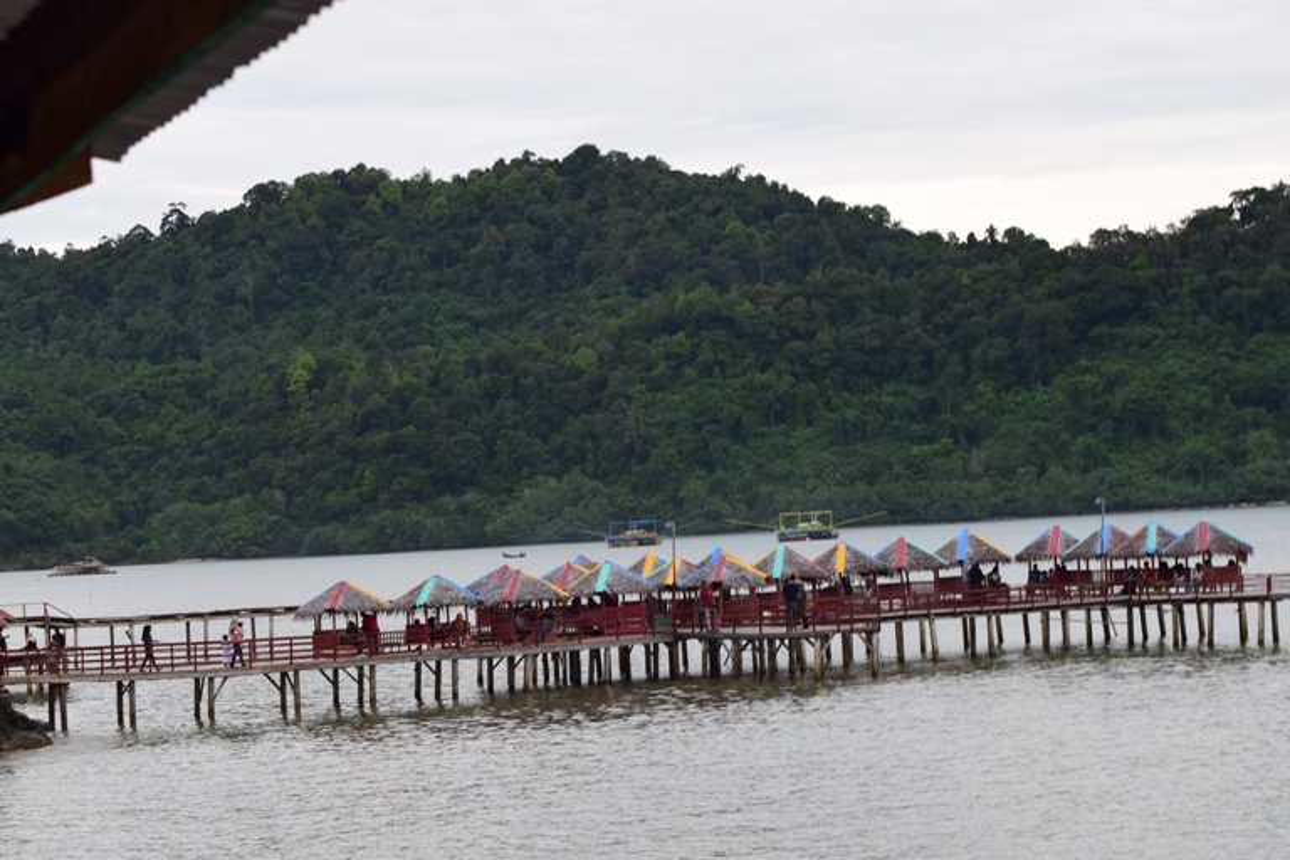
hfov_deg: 19.5
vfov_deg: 13.0
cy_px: 430
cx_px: 645
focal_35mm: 105
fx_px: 3762
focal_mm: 70
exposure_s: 1/125
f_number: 9
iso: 400
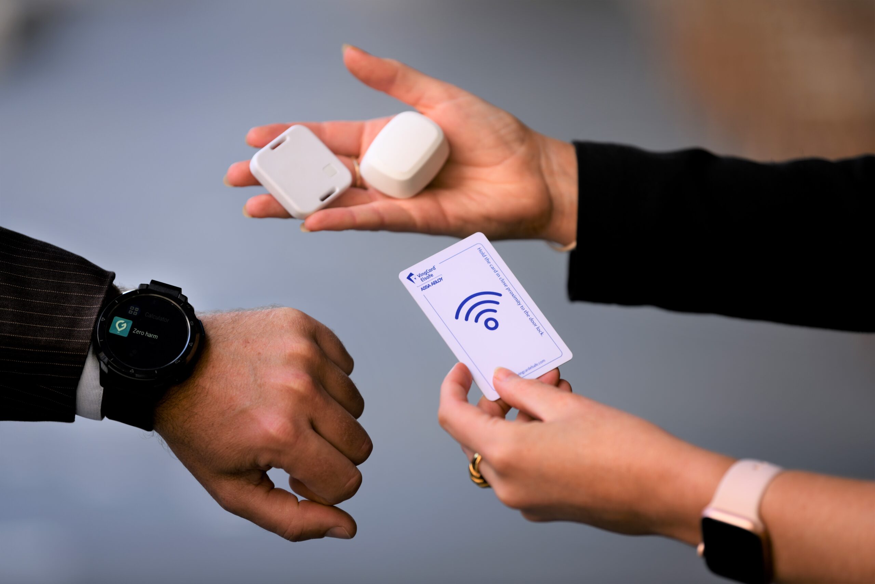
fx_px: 4375
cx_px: 438
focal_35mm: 180
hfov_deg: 11.4
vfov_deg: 7.6
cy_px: 292
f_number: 2.8
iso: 80
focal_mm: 180
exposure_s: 1/80
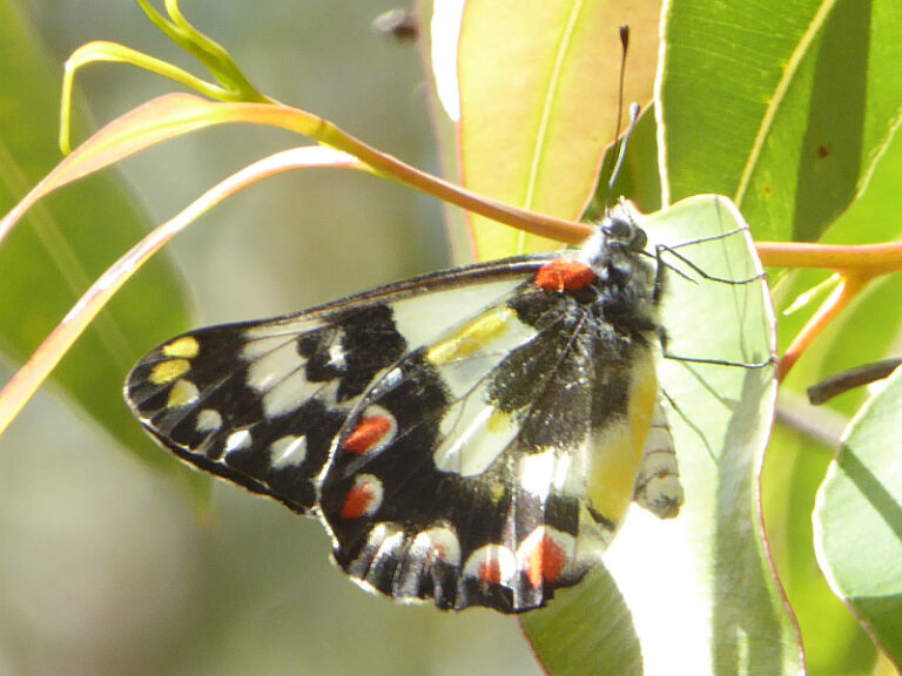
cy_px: 338
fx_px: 18761
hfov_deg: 2.8
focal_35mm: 720
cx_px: 451
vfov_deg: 2.1
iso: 200
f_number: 6.4
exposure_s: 1/125
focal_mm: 129
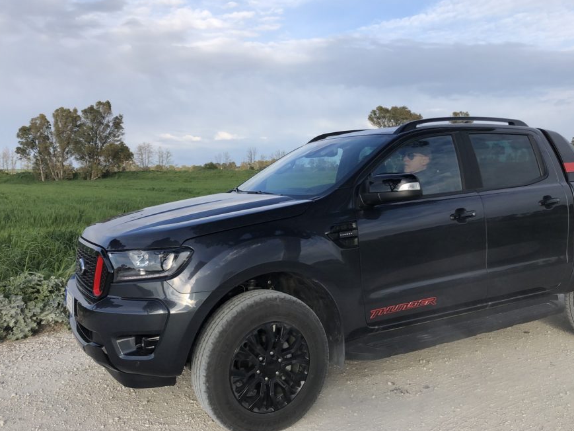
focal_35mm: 33
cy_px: 194
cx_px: 286
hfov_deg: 55.3
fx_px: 547
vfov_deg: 42.9
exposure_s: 1/1143
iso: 20
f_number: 1.8
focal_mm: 3.99
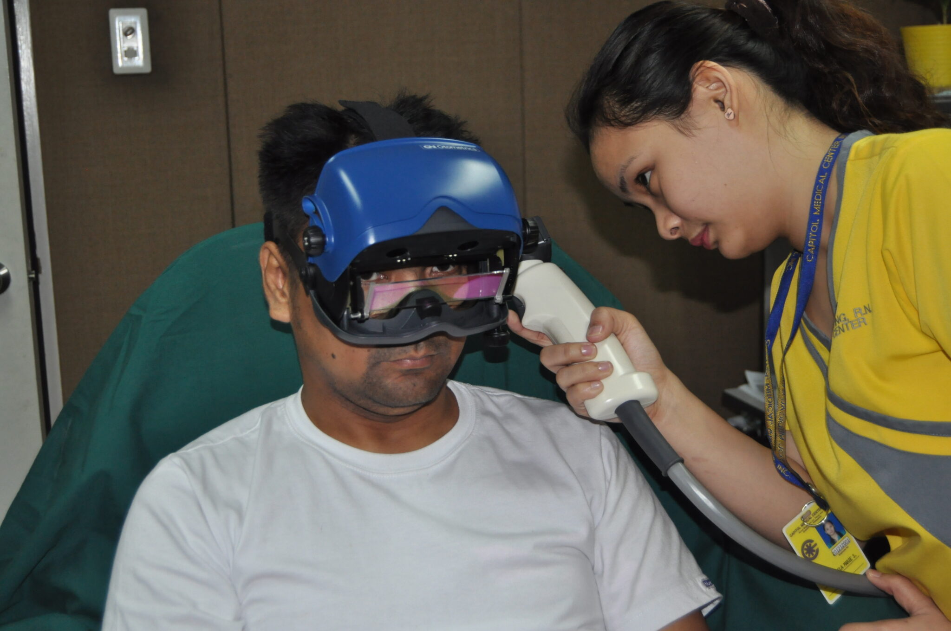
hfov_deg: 38.9
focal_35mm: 51
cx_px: 476
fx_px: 1346
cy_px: 316
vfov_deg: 26.4
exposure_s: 1/60
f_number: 4.5
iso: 800
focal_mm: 34
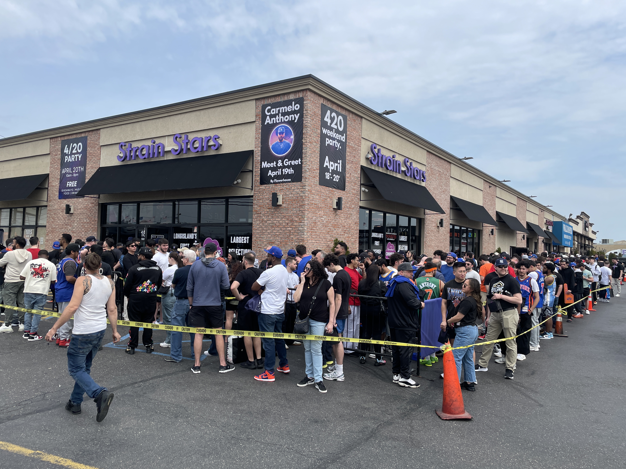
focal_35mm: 27
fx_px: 488
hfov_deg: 65.3
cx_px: 306
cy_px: 233
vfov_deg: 51.4
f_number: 1.6
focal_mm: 4.2
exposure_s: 1/3610
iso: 32
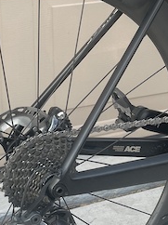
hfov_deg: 17.0
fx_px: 557
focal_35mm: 86
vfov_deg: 22.5
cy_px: 47
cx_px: 27
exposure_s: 1/135
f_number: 1.6
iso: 32
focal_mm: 5.1
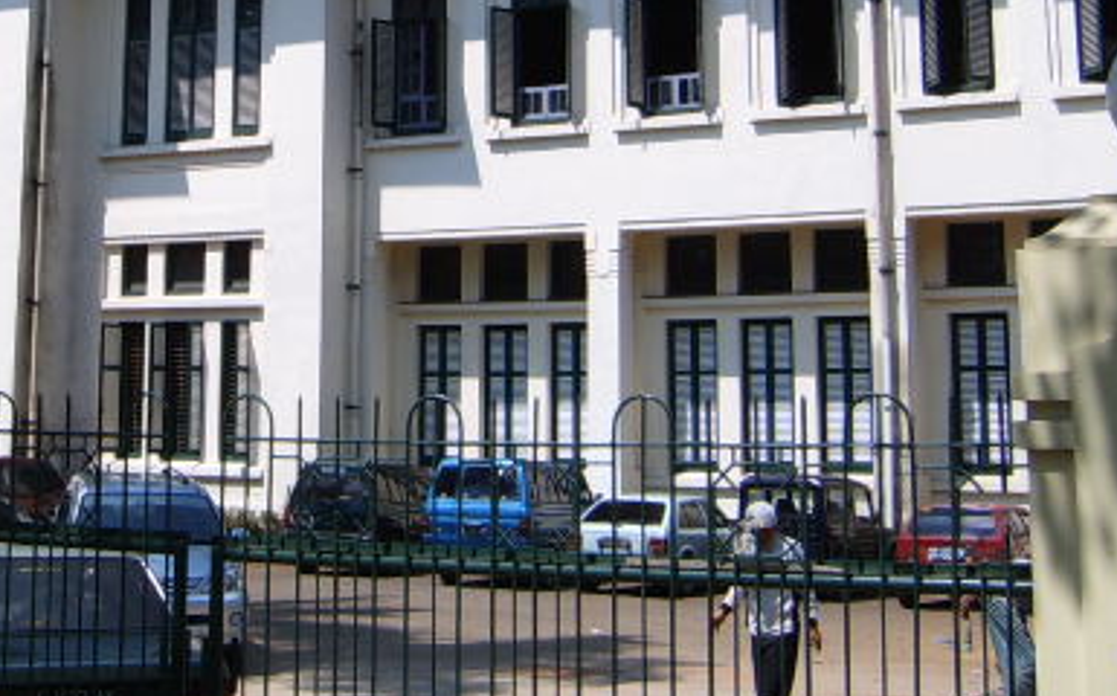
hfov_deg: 29.9
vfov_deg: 19.0
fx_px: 2038
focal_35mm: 67
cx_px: 223
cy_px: 41
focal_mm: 5.8
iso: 63
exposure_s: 1/350
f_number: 5.8
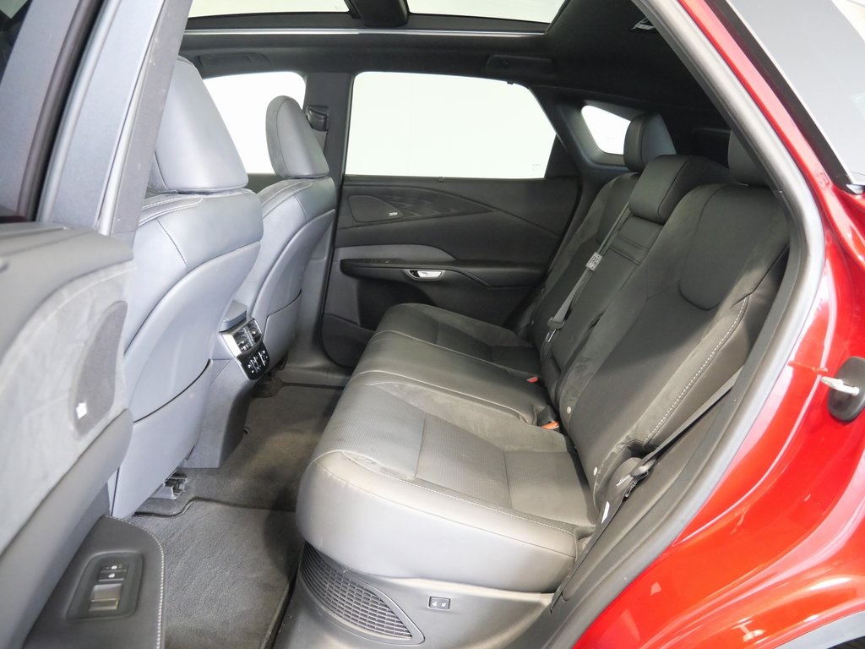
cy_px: 324
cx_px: 432
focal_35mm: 24
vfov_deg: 56.8
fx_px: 600
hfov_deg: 71.6
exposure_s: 1/8
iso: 3200
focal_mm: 12
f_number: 3.5
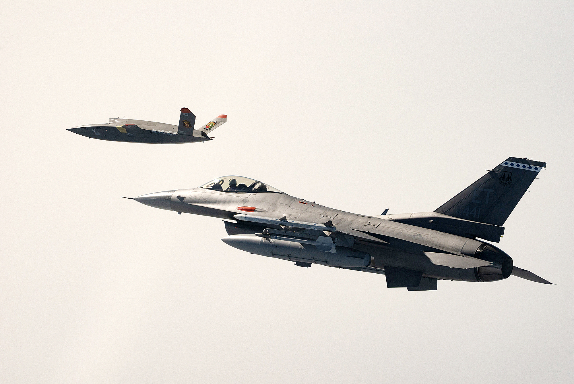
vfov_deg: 6.9
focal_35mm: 200
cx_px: 287
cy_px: 192
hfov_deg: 10.3
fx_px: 3191
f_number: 16
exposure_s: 1/1000
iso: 640
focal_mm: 200
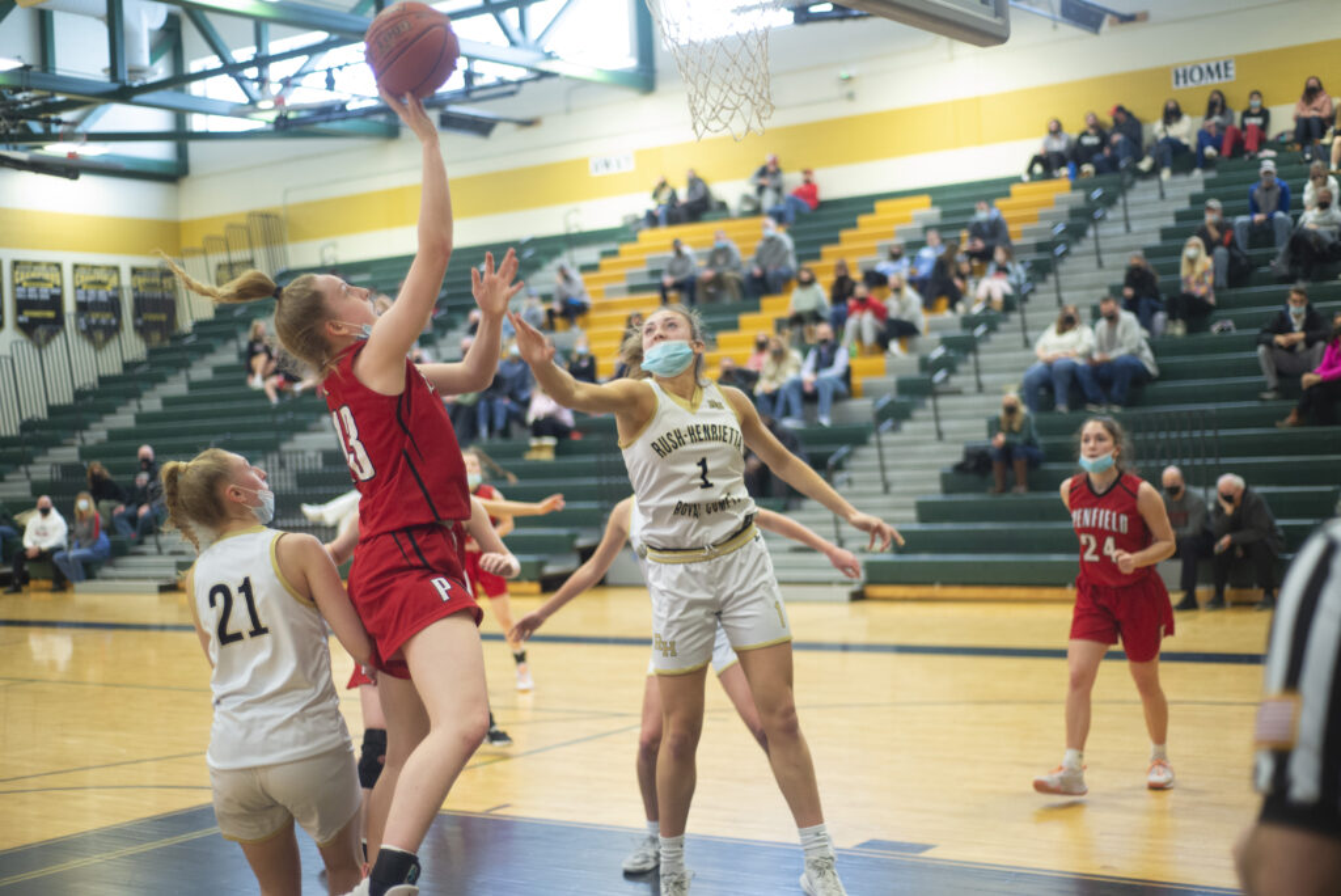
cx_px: 670
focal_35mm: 50
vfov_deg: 27.0
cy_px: 448
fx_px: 1863
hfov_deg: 39.6
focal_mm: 50
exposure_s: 1/400
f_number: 1.8
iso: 2000
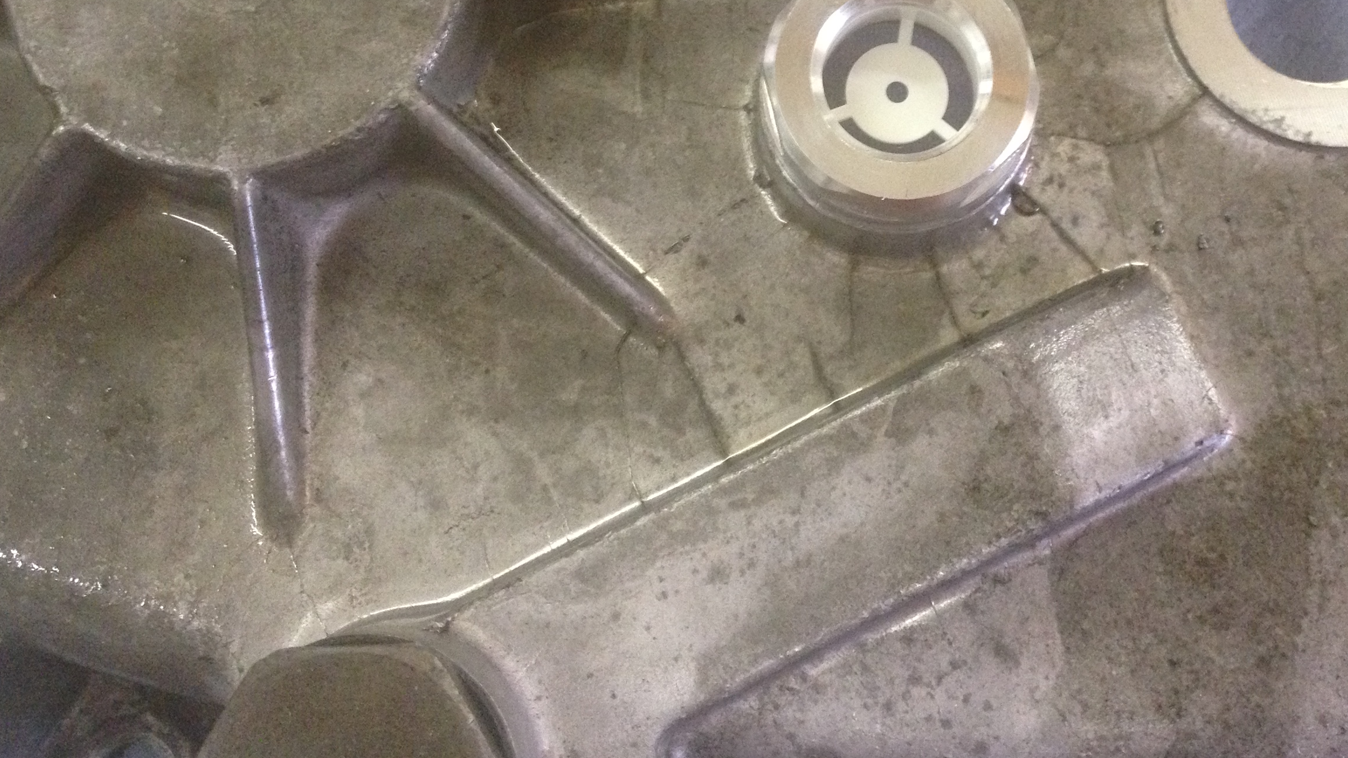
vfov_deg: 21.9
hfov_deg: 38.3
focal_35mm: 54
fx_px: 1930
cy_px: 147
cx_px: 818
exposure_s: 1/20
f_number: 2.4
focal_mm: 4.28
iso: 250
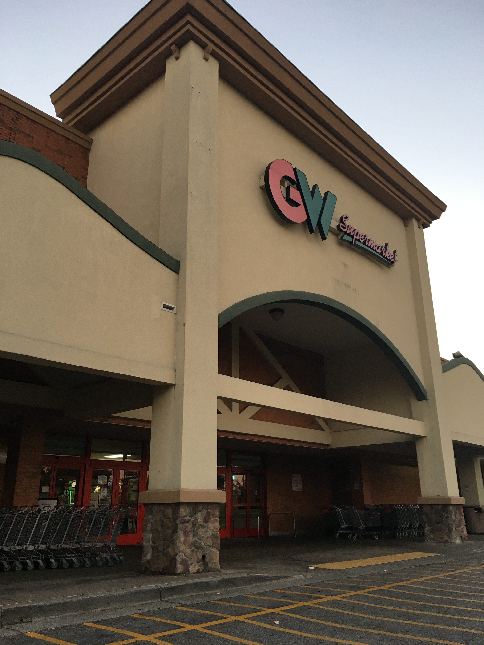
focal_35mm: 29
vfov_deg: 61.7
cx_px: 242
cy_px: 322
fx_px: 541
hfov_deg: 48.2
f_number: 2.2
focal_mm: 4.15
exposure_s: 1/30
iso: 25
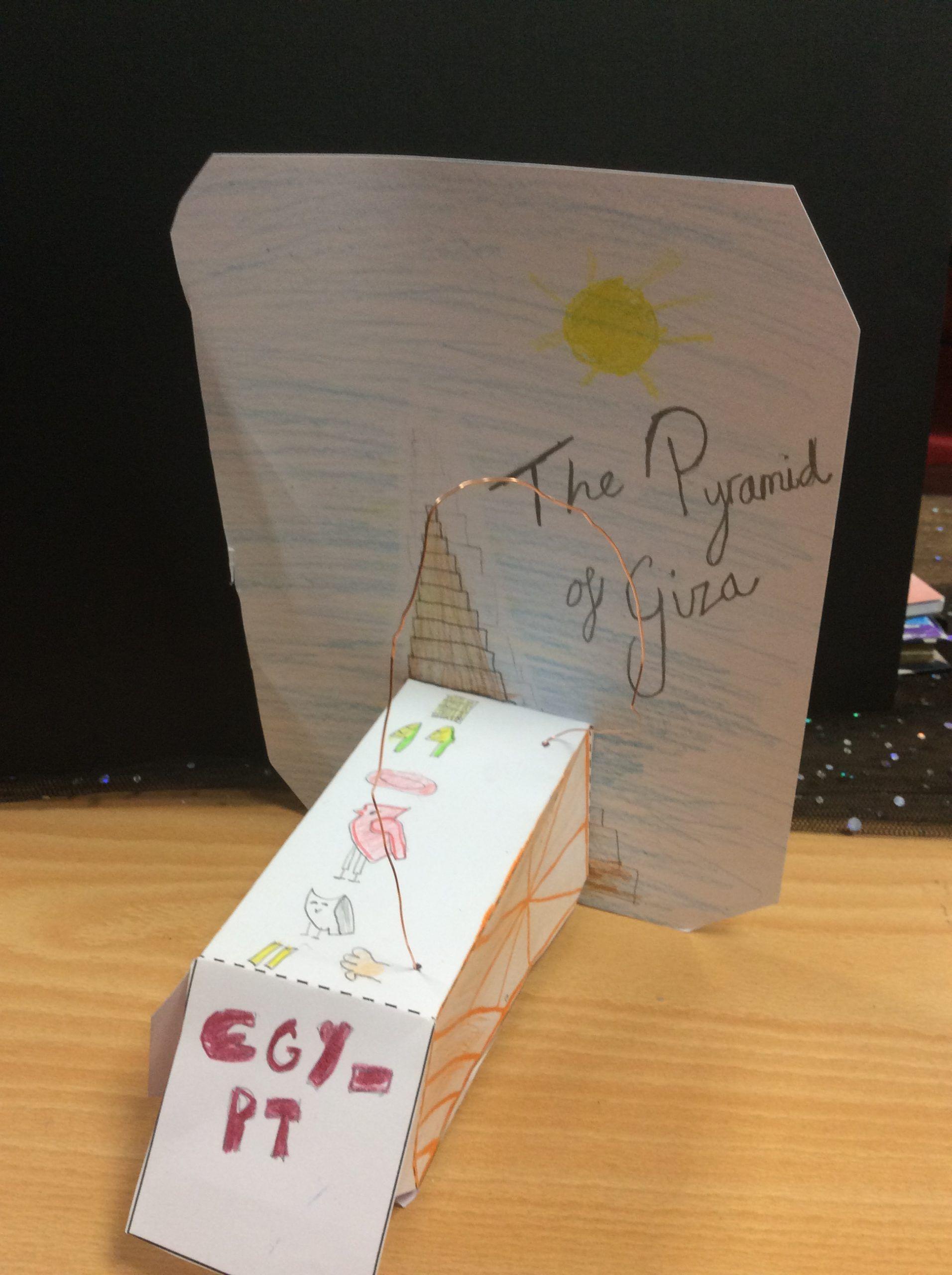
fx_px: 1177
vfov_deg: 56.9
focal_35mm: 32
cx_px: 476
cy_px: 638
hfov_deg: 44.1
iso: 80
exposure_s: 1/25
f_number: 2.4
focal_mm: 3.3
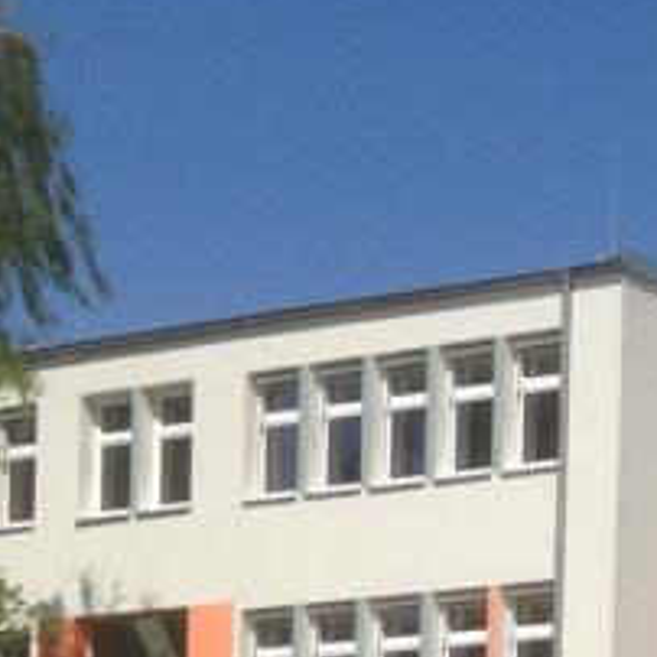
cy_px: 1047
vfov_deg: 11.2
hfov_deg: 11.2
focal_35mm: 148
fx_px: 3178
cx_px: 1064
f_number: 2.4
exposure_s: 1/2710
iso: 50
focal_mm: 4.12
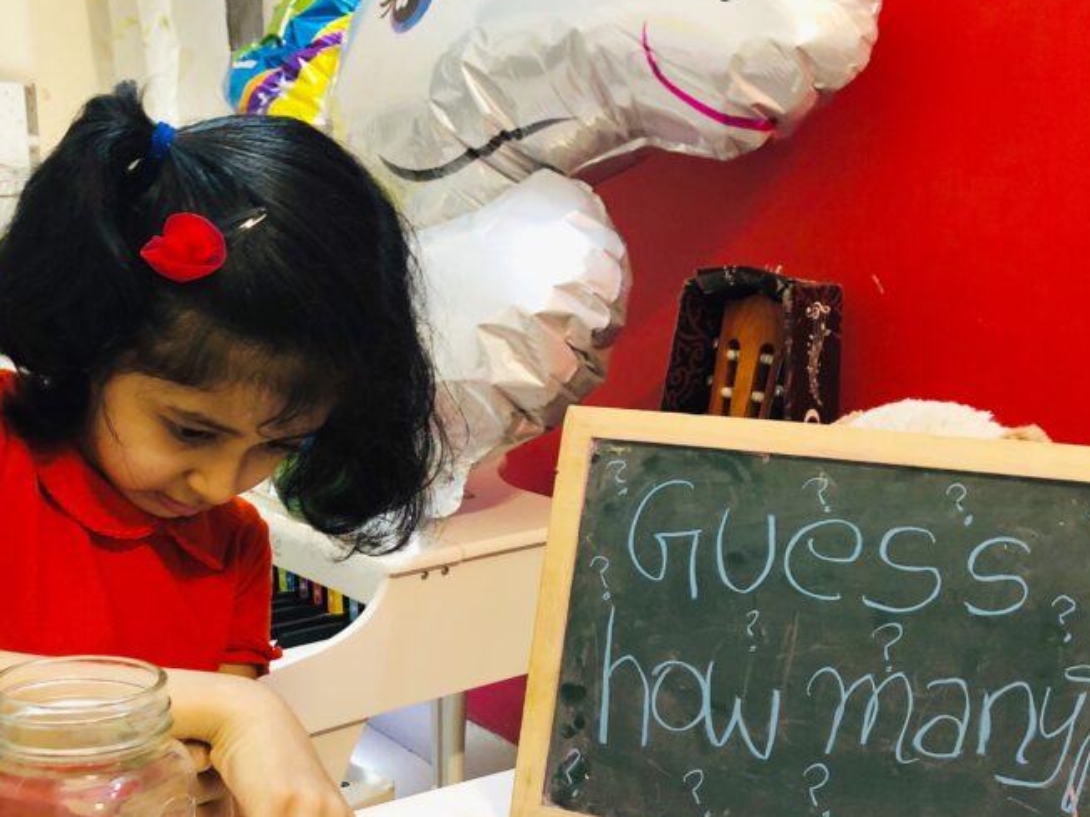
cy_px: 593
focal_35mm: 44
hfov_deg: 42.8
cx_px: 441
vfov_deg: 32.4
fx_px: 1385
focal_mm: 3.99
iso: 80
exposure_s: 1/17
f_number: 1.8
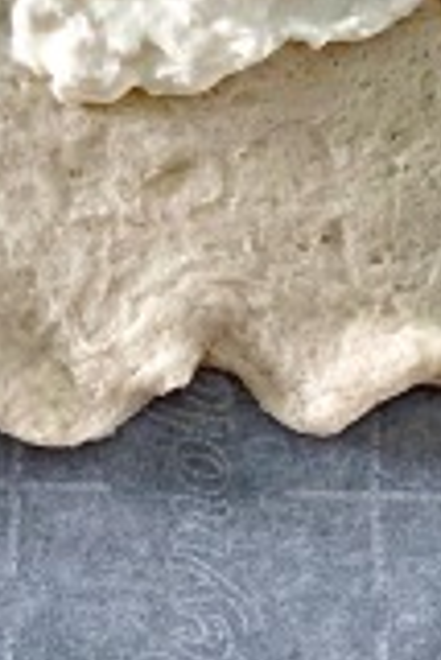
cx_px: 107
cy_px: -148
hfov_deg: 12.4
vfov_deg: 17.6
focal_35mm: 110
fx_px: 2017
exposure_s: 1/60
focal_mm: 4.25
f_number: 1.8
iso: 160
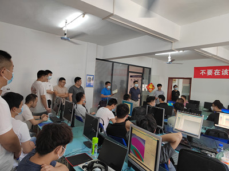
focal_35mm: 23
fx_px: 152
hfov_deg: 73.9
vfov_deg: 58.9
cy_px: 86
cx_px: 114
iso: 1134
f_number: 1.9
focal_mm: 5.52
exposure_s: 1/100
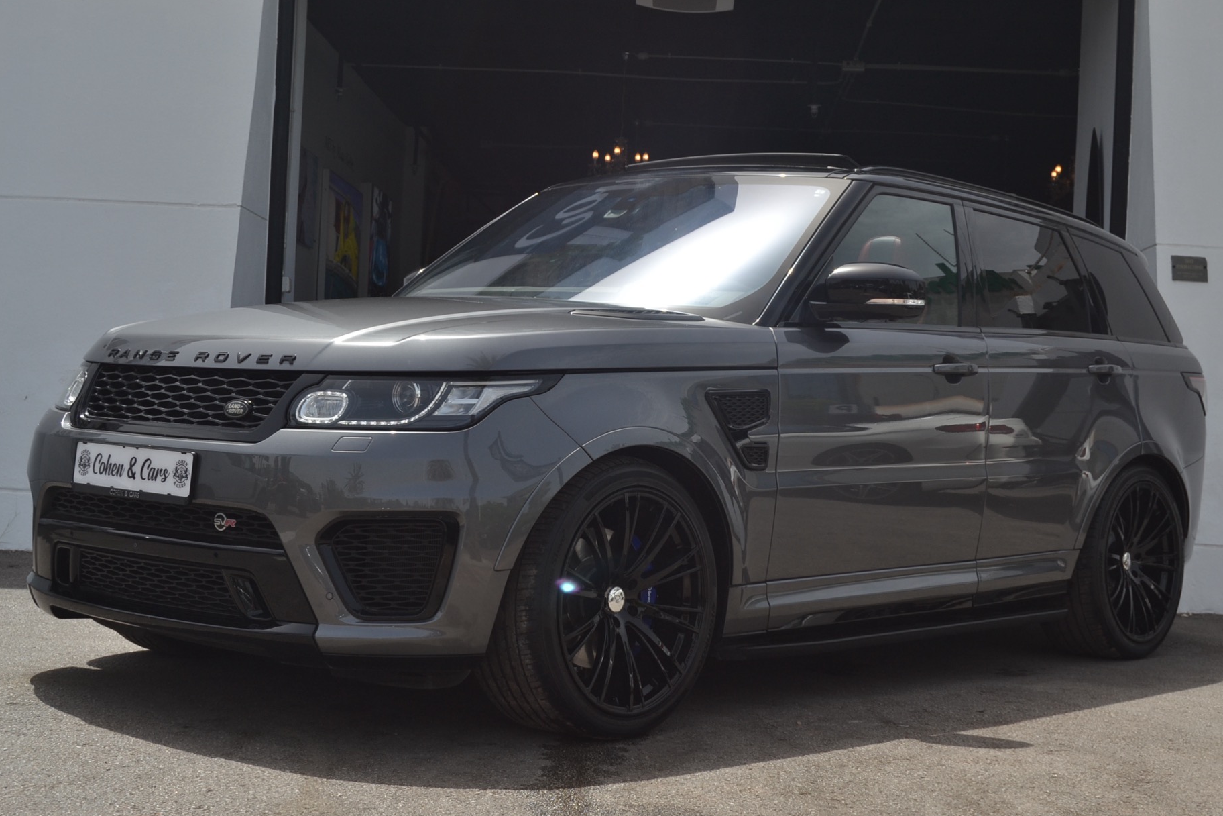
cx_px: 619
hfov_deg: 33.4
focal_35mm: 60
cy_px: 426
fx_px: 2038
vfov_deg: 22.6
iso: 100
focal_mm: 38
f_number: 9
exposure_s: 1/320
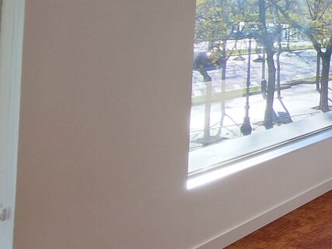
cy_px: -3
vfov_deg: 28.8
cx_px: 523
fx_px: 451
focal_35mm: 47
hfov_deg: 26.3
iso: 50
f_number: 2.2
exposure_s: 1/167
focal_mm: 2.2
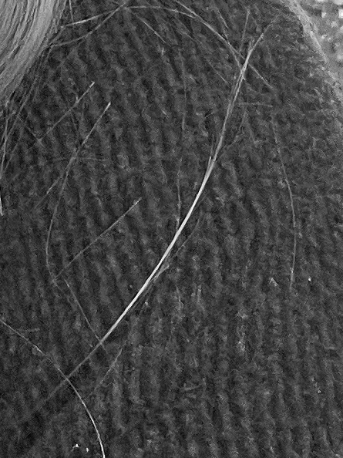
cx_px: -308
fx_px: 2062
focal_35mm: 156
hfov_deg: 9.0
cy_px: -390
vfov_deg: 11.6
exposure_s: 1/60
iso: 64
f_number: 2.2
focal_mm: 2.71
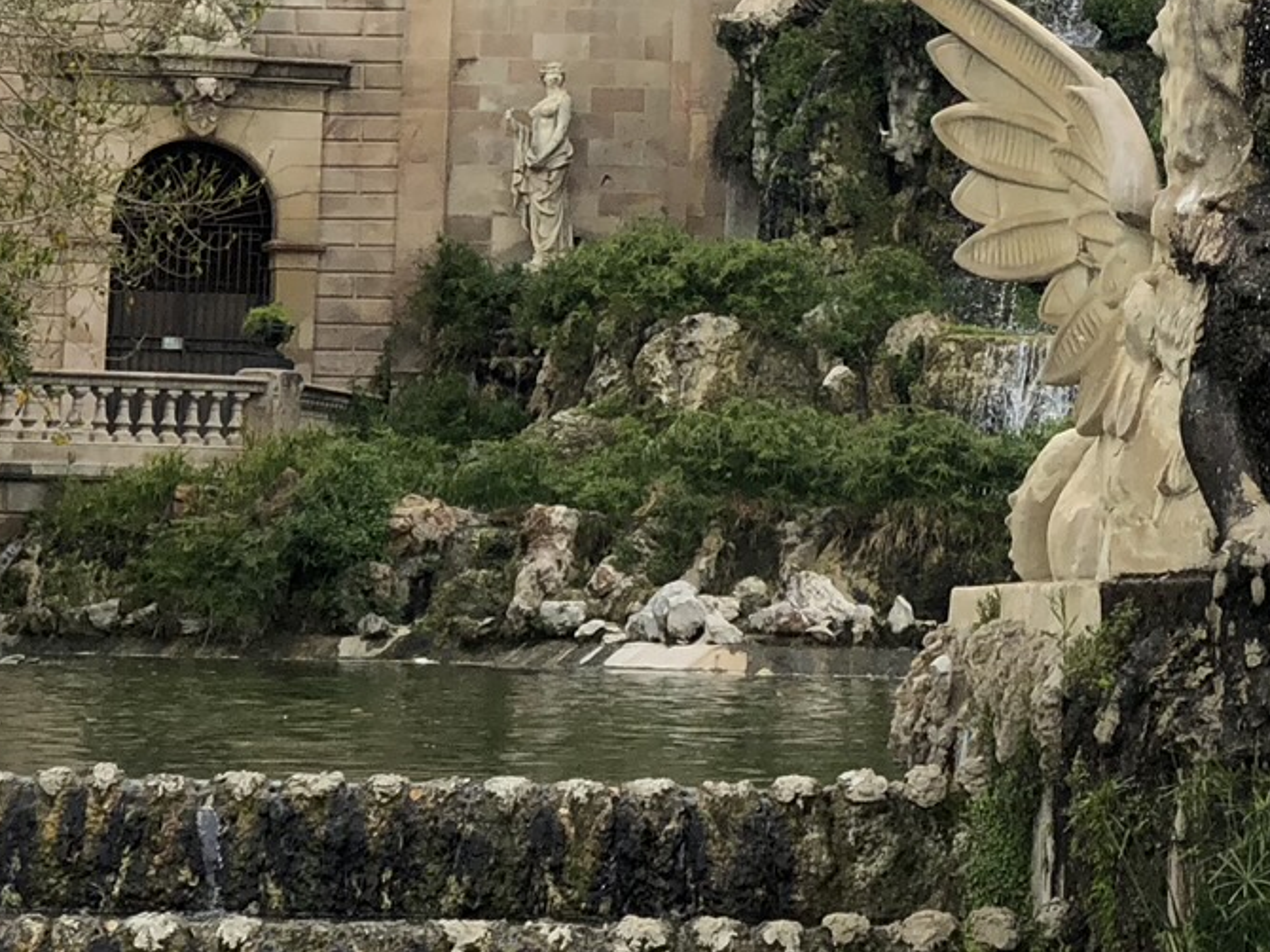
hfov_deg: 12.3
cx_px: 1185
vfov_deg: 9.2
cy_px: -222
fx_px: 5831
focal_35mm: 159
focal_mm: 6
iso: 16
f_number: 2.4
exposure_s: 1/382
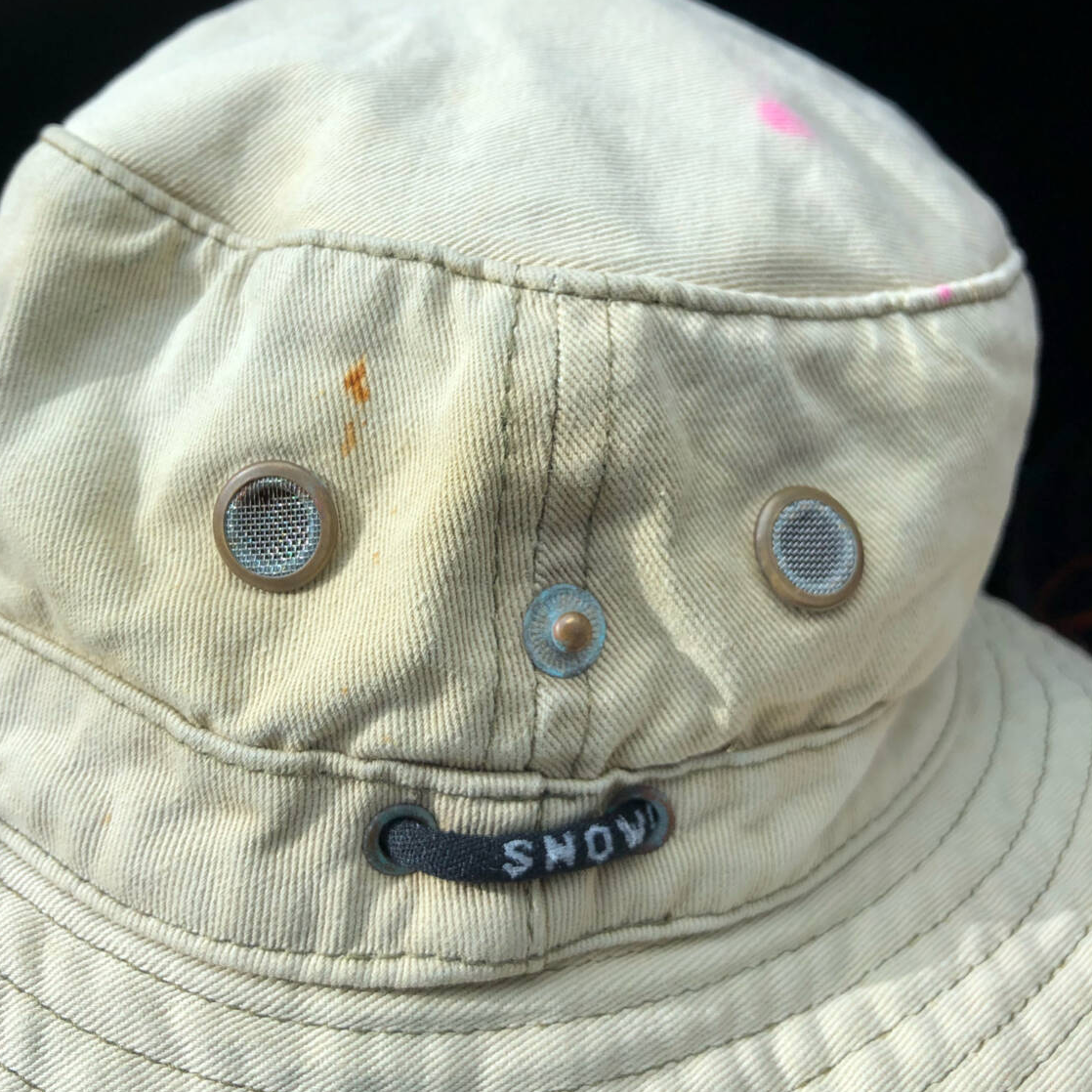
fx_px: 1213
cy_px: 456
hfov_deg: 48.4
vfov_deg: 48.3
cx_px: 534
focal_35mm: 34
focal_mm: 3.99
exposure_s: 1/657
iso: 20
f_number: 1.8
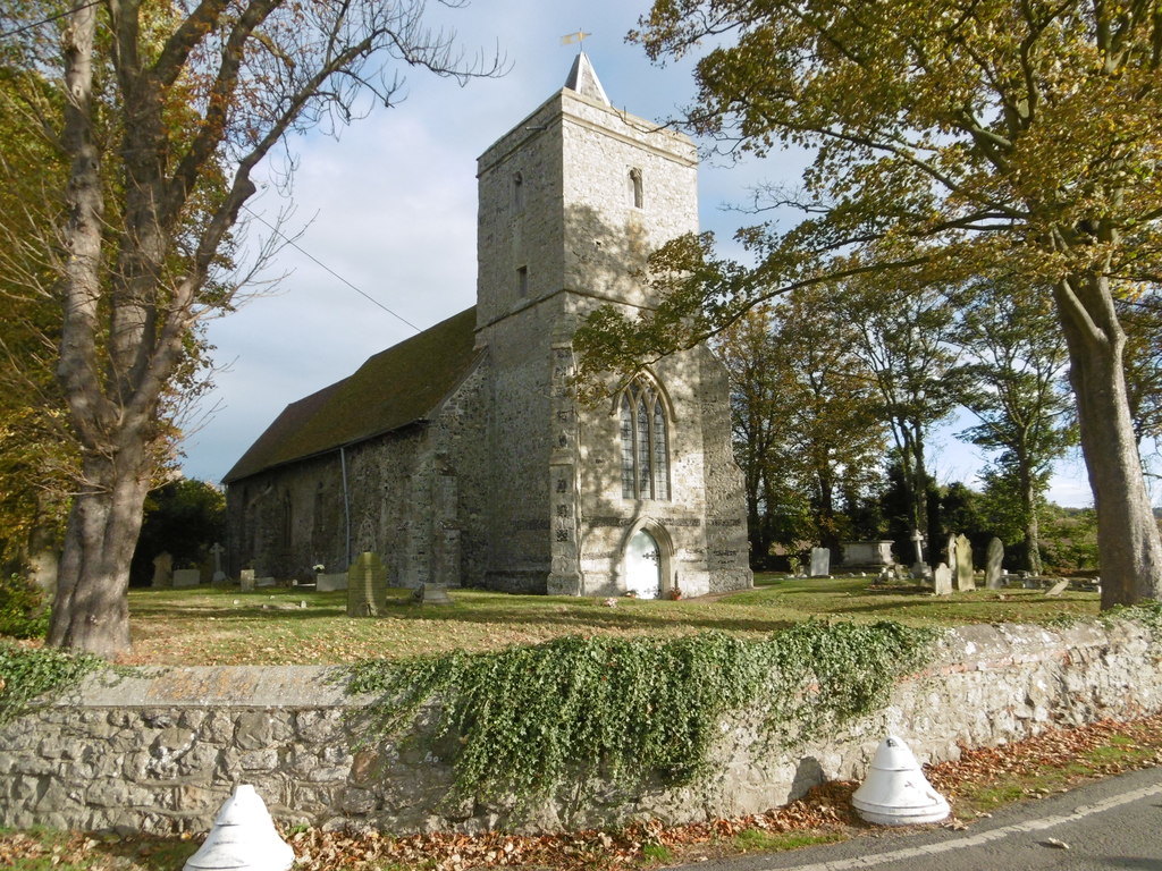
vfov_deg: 56.8
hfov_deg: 71.6
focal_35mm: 24
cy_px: 436
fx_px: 806
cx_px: 581
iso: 100
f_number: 3.1
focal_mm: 4.3
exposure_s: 1/640
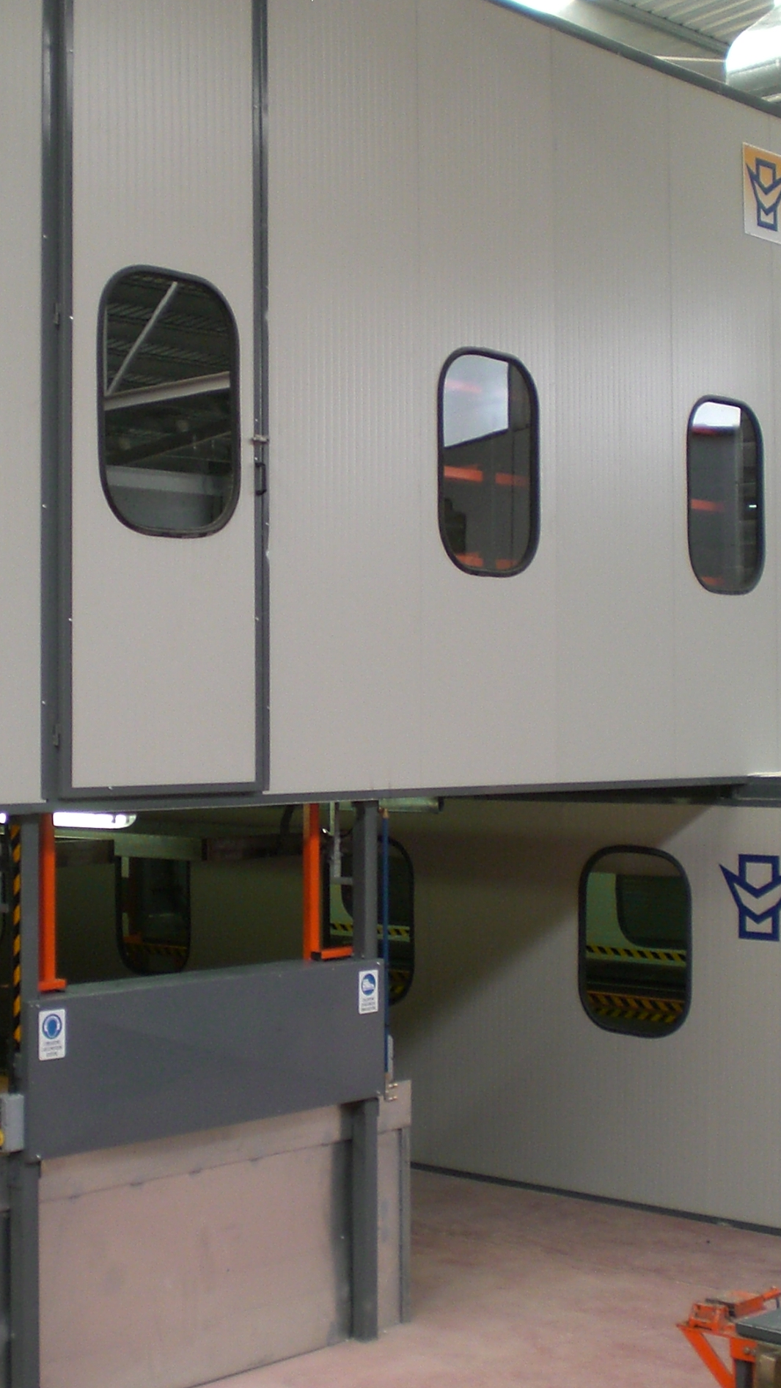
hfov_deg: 21.4
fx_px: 2061
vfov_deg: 37.2
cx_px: 358
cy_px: 700
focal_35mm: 56
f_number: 3.1
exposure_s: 1/100
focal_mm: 6.3
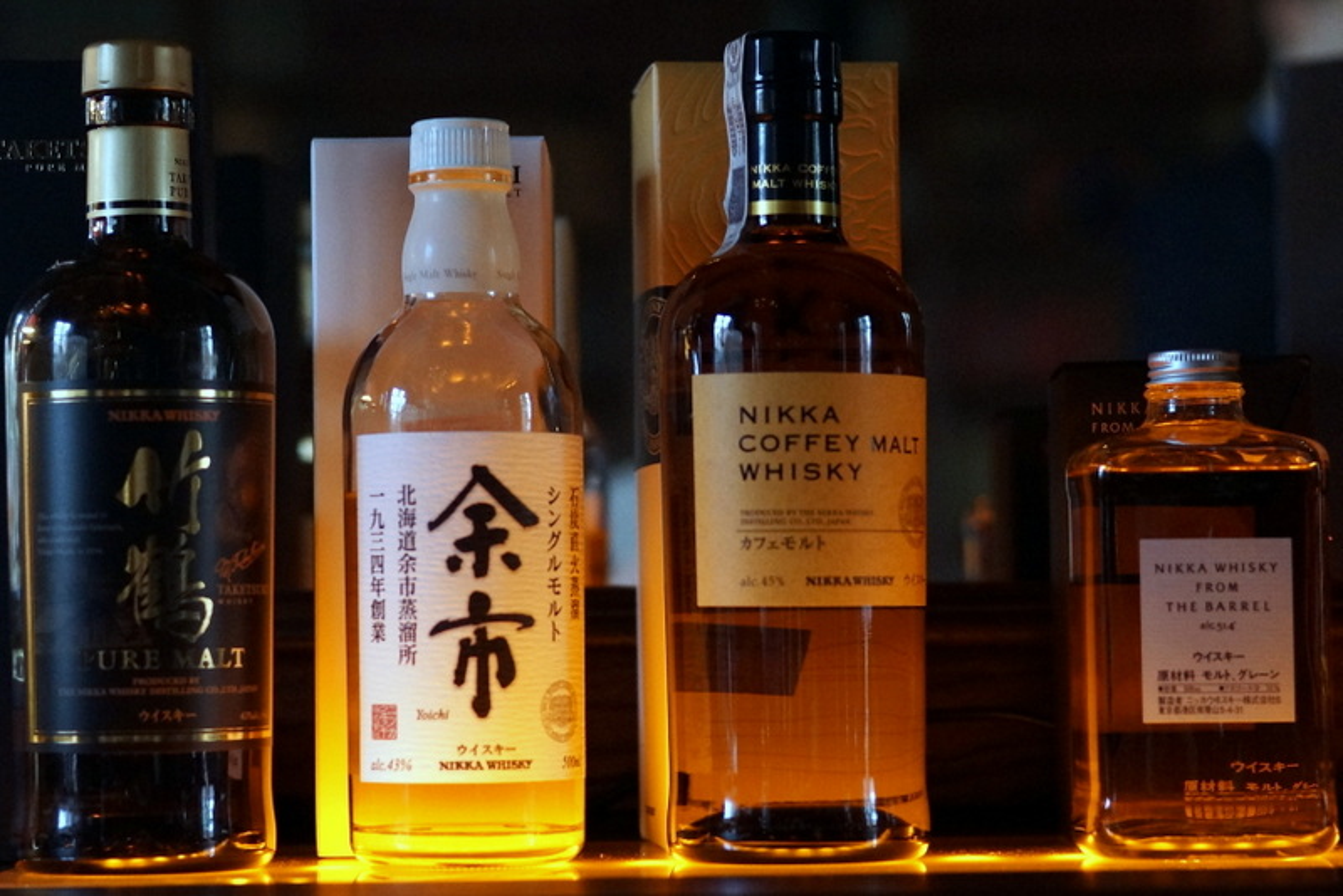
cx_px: 672
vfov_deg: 18.2
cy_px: 448
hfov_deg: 27.0
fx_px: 2799
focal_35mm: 75
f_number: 2.8
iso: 1600
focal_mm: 50
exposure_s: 1/80
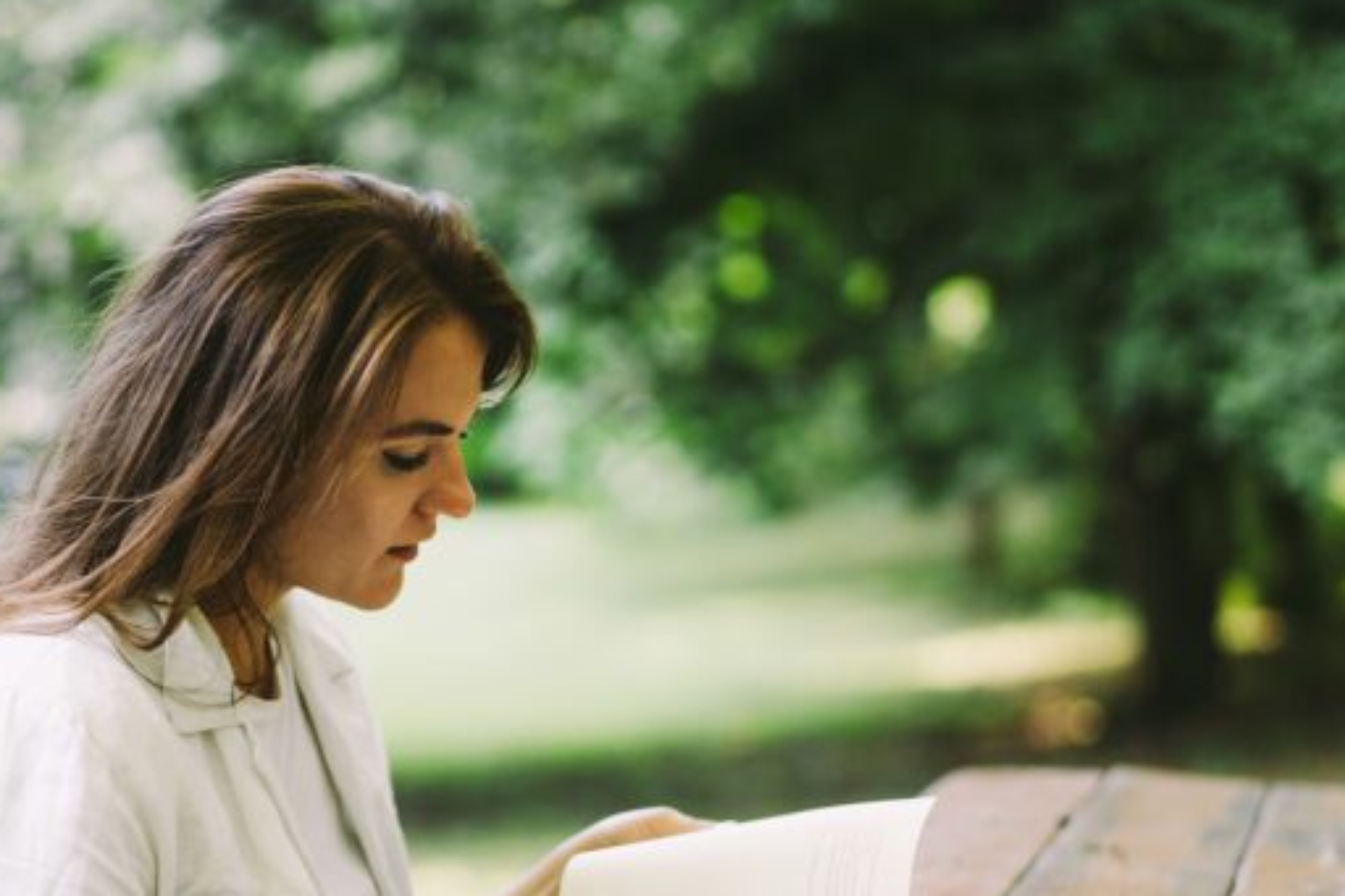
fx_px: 4108
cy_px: 678
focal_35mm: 110
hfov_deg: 18.6
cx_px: 510
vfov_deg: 12.4
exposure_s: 1/400
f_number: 1.8
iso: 200
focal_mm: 55
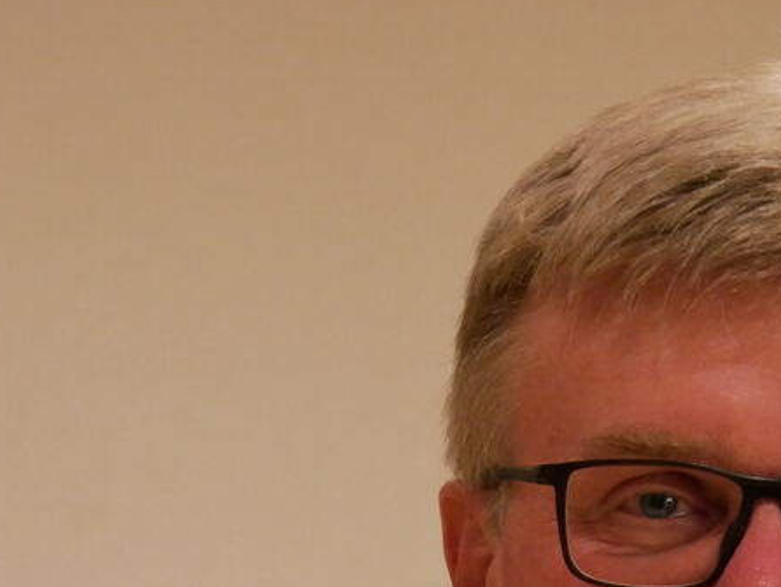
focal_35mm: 291
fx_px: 6569
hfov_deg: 6.8
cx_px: 742
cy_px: 680
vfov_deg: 5.1
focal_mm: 61
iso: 3200
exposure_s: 1/60
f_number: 5.2
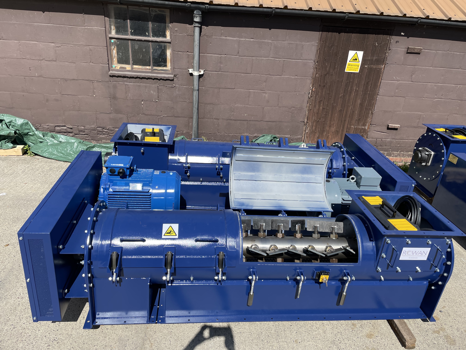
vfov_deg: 53.1
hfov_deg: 67.3
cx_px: 233
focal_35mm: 26
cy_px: 175
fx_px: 350
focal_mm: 4.2
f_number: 1.6
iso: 32
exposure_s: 1/2882
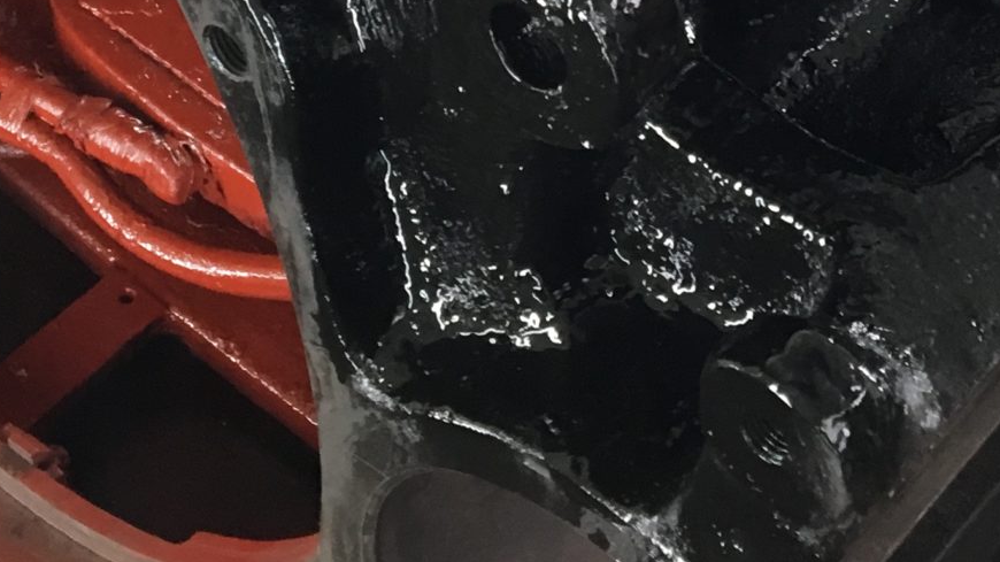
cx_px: 443
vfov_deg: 11.8
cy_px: -521
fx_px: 2466
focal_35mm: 93
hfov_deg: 22.9
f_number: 2.2
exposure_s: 1/33
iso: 100
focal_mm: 4.15
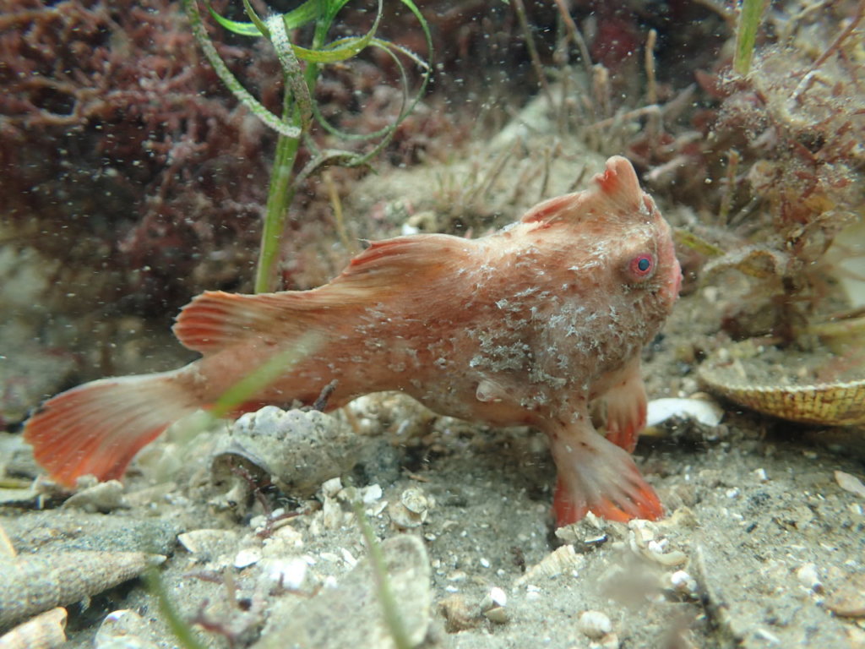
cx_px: 432
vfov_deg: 46.8
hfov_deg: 60.0
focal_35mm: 30
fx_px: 750
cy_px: 324
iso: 125
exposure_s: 1/125
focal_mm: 5.5
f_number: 2.3
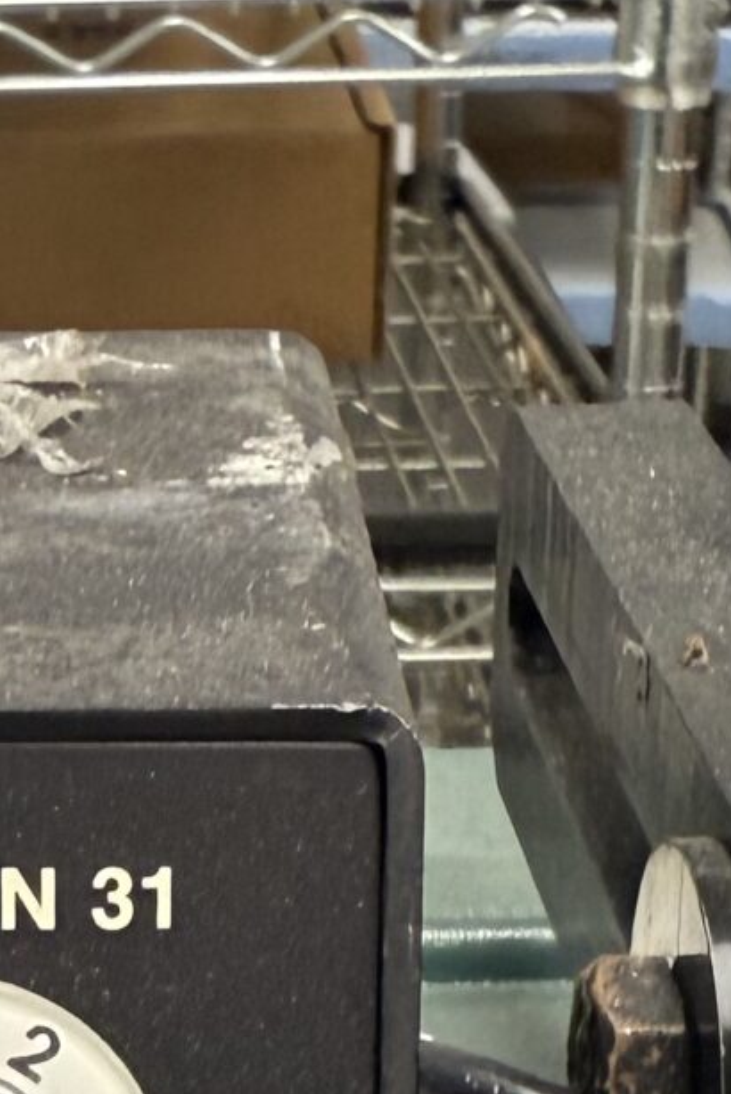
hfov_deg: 13.1
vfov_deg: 18.5
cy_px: 1365
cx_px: 55
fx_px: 3164
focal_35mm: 104
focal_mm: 2.22
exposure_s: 1/60
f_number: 2.2
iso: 160
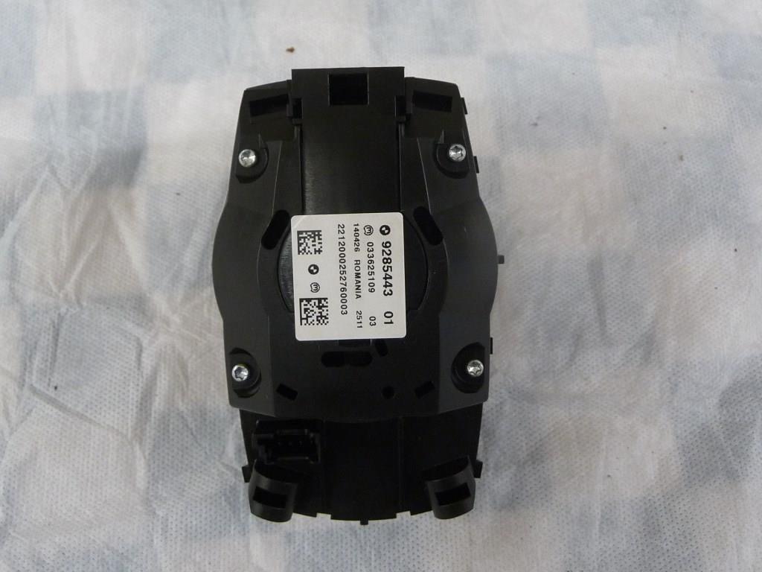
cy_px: 286
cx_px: 381
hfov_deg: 45.8
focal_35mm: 41
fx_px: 903
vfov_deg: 35.1
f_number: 3.4
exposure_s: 1/30
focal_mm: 5
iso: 320
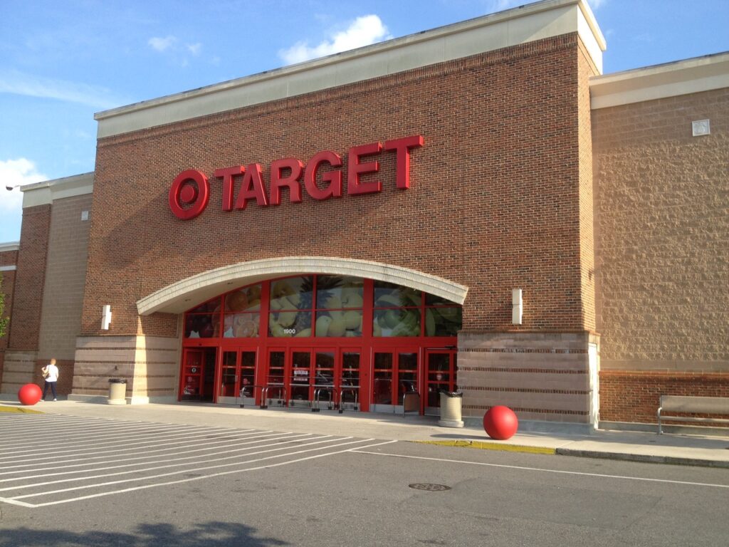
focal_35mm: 35
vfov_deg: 40.7
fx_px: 737
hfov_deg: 52.6
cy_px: 274
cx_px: 364
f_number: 2.4
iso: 64
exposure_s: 1/699
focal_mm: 4.28
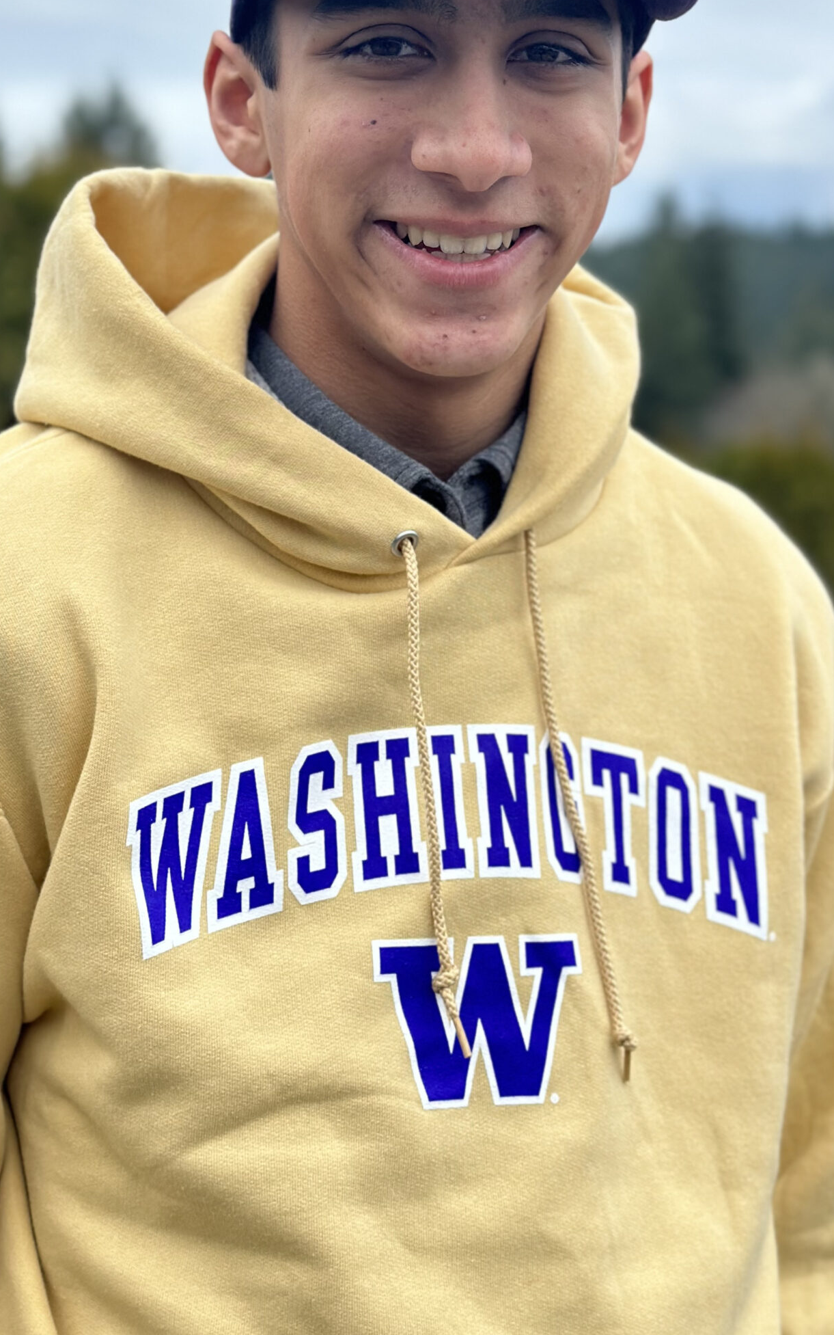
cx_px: 421
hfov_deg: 19.7
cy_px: 527
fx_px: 2400
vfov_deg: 31.0
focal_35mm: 66
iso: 80
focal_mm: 6.86
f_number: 1.78
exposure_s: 1/1497
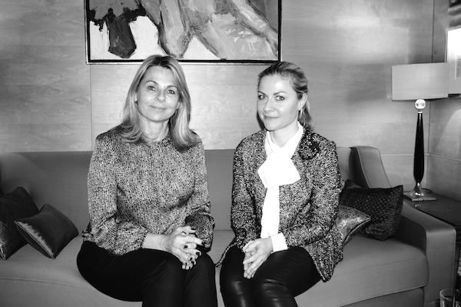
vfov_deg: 36.8
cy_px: 154
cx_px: 230
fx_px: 461
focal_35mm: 36
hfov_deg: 53.2
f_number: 4
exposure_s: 1/60
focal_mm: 24
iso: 320
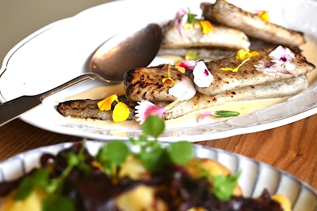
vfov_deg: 19.4
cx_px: 183
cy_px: 95
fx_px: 616
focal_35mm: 70
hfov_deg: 28.8
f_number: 4.5
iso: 400
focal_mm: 54
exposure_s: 1/80
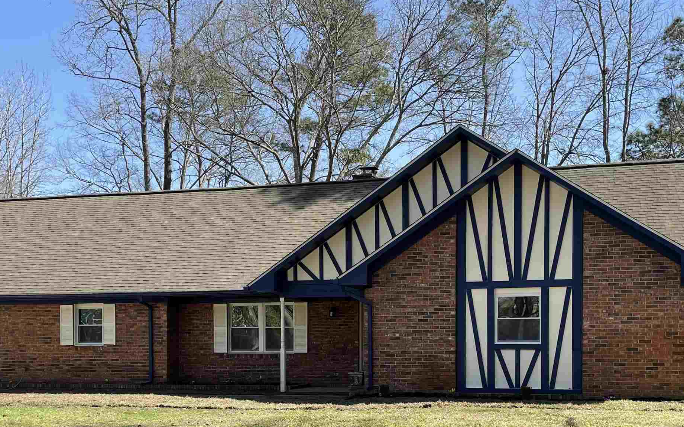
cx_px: 342
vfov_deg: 27.4
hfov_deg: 43.5
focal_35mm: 46
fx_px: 857
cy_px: 342
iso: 32
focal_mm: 4.2
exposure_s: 1/1383
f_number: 1.6
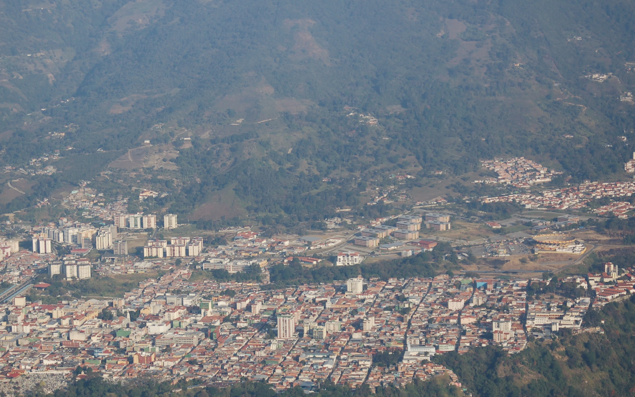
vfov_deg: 9.2
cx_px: 272
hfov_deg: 14.6
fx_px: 2475
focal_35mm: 143
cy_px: 215
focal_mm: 80
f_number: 6.3
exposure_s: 1/640
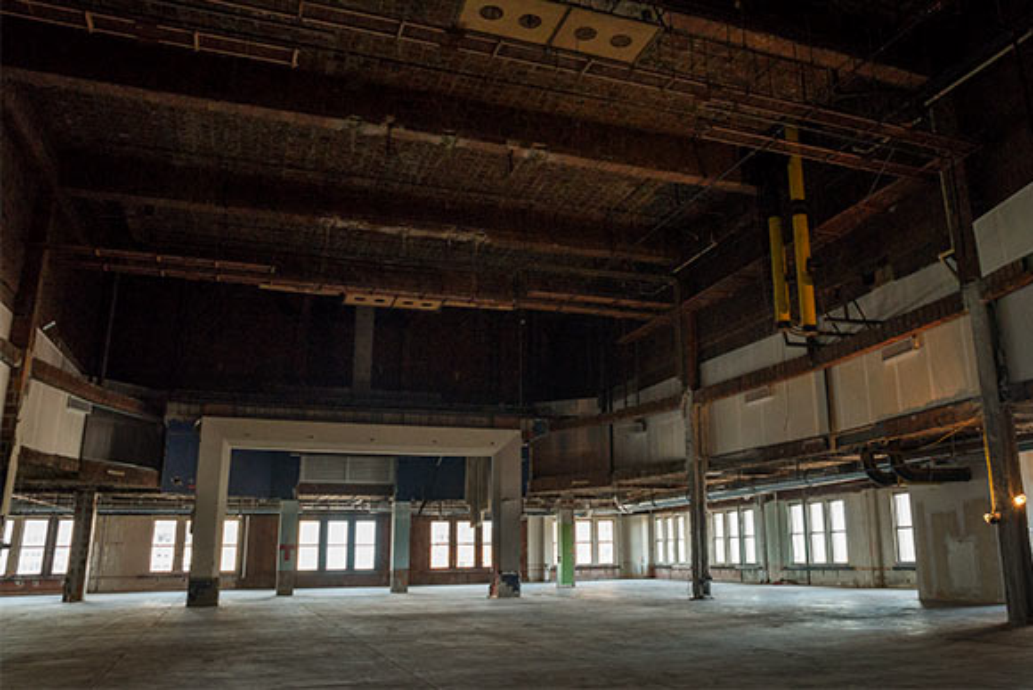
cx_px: 516
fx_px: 689
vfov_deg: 53.2
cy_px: 345
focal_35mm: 24
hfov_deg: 73.7
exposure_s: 1/125
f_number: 5.6
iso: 1250
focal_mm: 24
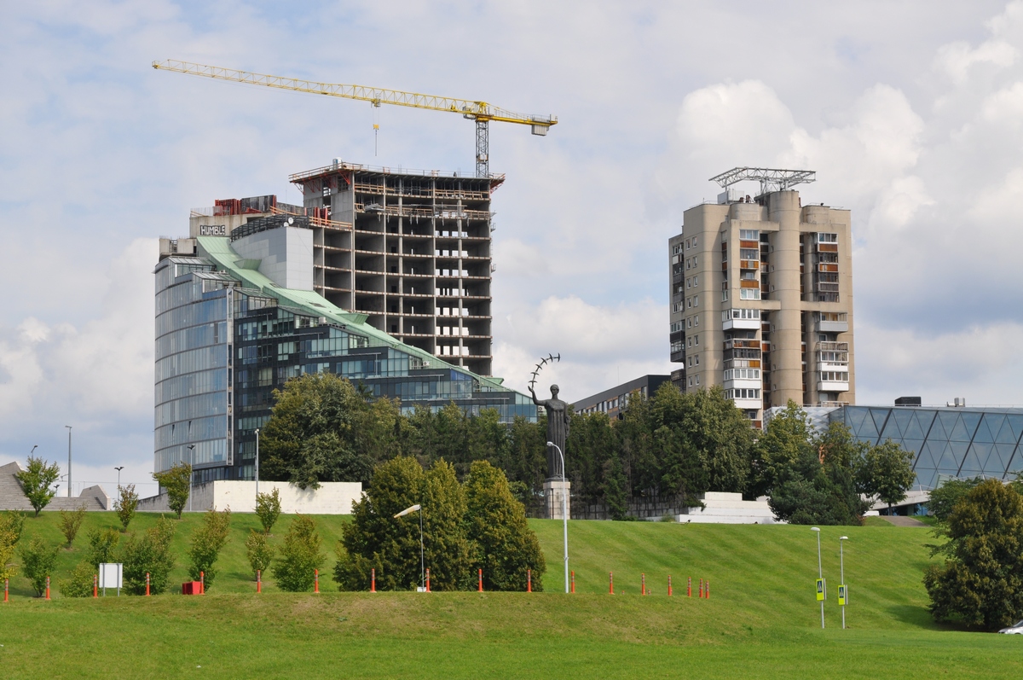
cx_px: 512
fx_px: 2980
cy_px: 340
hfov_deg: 19.5
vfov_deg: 13.0
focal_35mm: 105
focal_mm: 70
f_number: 10
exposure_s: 1/400
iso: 200
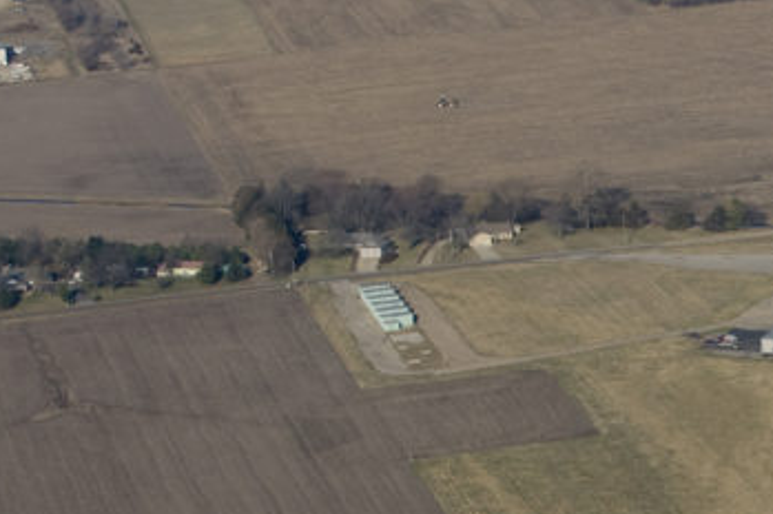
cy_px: 664
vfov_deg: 5.4
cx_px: 1090
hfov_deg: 8.0
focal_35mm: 252
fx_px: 5406
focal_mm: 86
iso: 320
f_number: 10
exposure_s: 1/1000
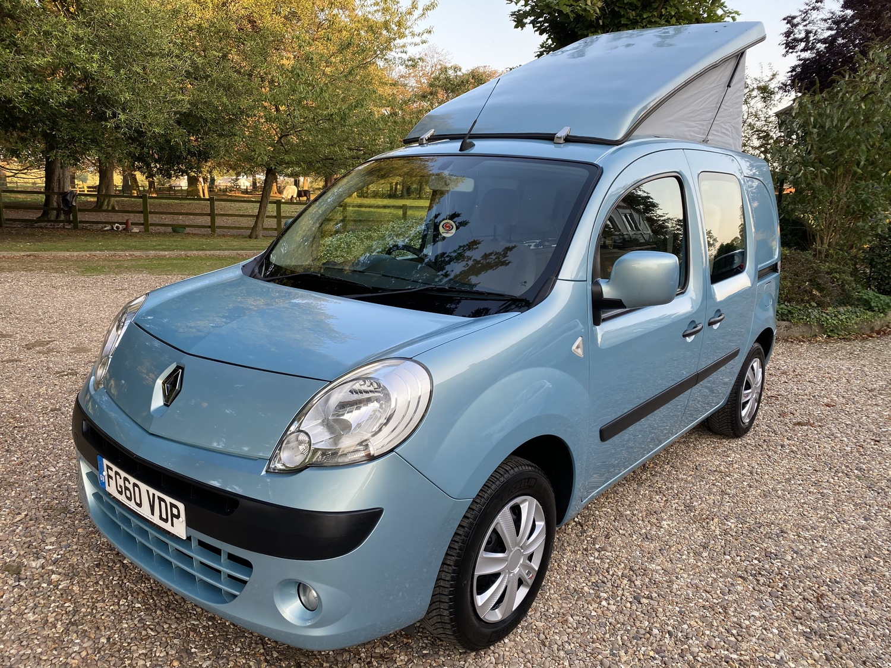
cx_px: 446
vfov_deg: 53.1
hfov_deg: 67.3
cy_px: 334
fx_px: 669
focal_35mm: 26
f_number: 1.8
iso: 32
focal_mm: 4.25
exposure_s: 1/122
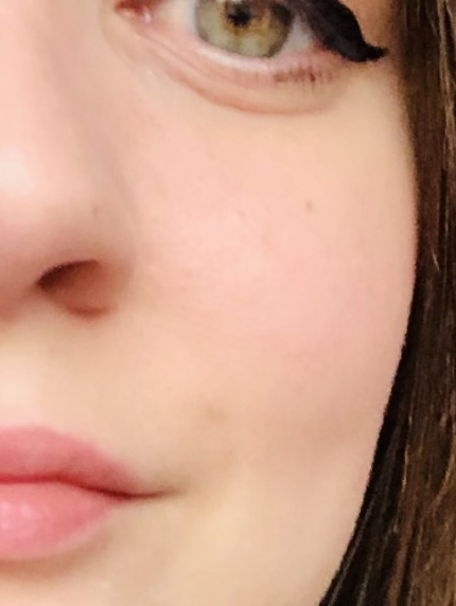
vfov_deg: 12.7
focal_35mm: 149
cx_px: 300
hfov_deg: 10.0
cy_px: 823
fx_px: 2613
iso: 100
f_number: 2.2
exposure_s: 1/120
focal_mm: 2.87
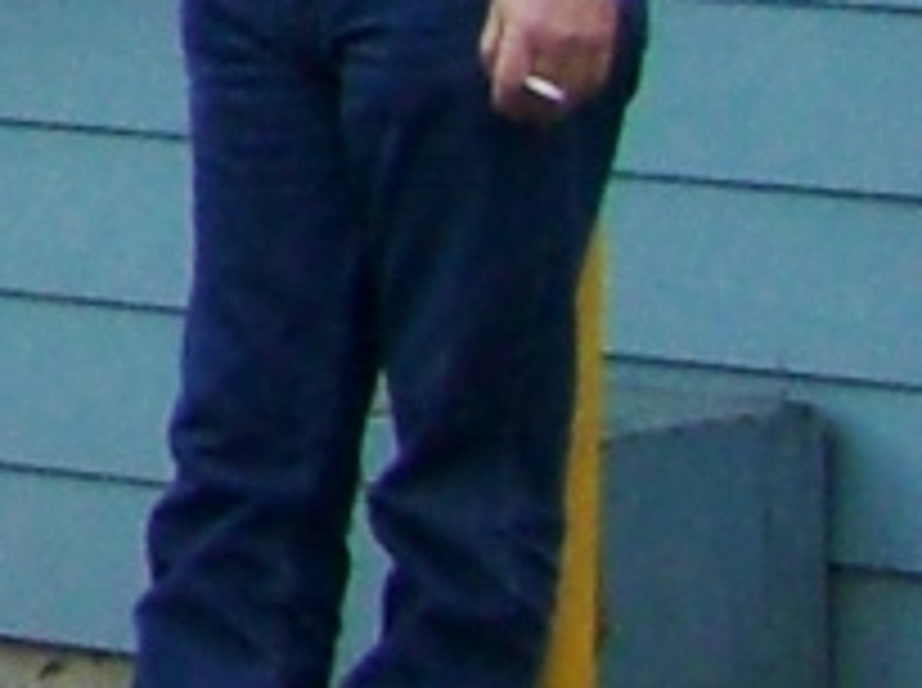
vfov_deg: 9.7
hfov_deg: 13.3
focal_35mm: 149
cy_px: -232
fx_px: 3962
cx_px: 414
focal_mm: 7.9
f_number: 2.8
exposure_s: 1/320
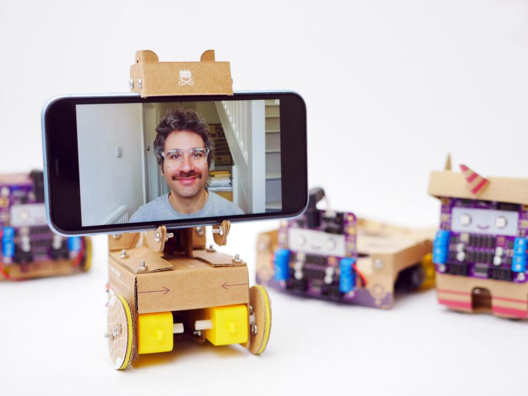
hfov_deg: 38.2
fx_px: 763
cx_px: 264
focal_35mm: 50
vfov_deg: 29.1
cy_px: 198
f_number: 2.5
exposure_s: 1/250
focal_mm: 25
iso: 200
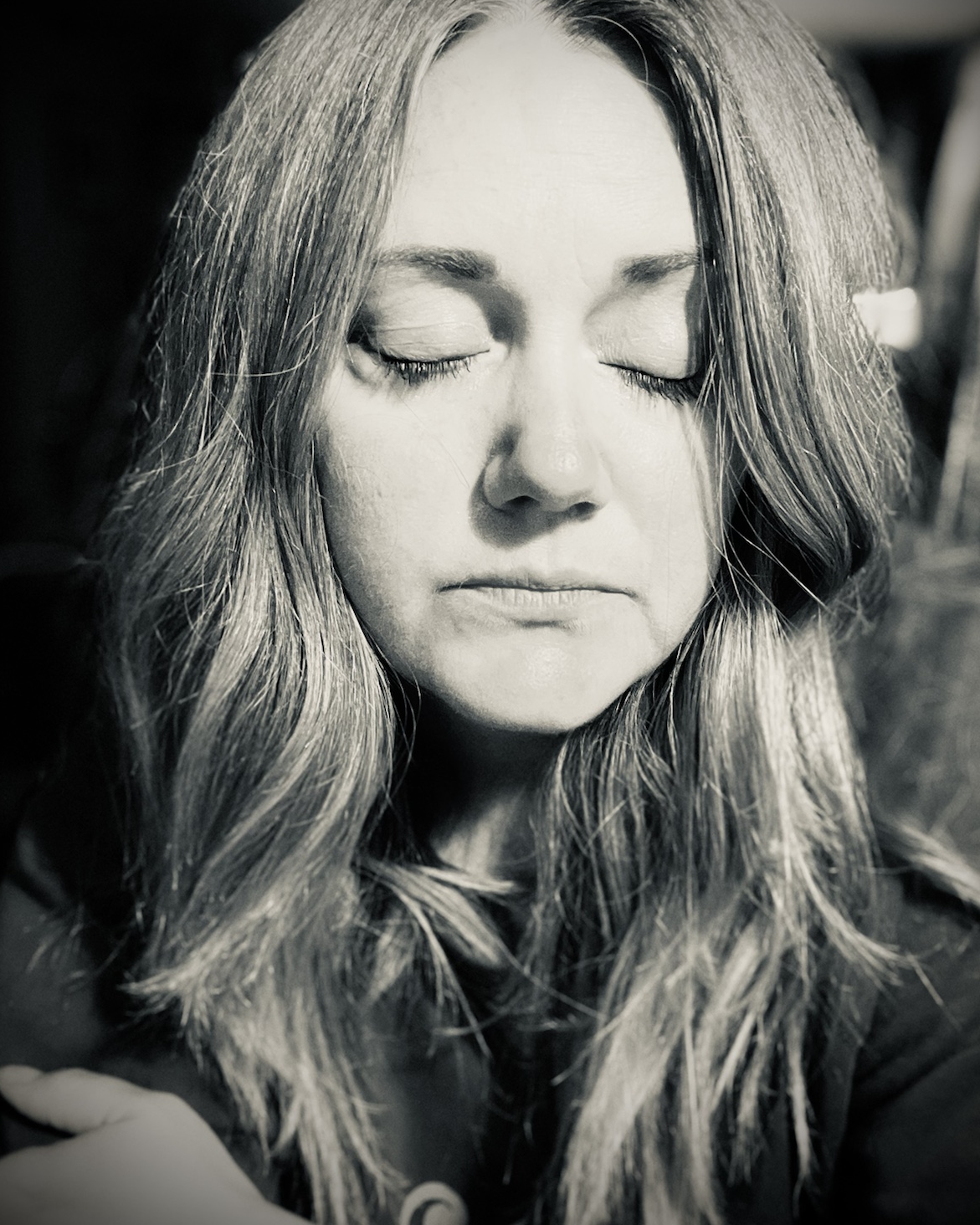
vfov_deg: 55.6
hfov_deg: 45.8
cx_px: 491
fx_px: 1160
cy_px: 582
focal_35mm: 32
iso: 400
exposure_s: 1/30
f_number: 2.2
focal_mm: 2.71
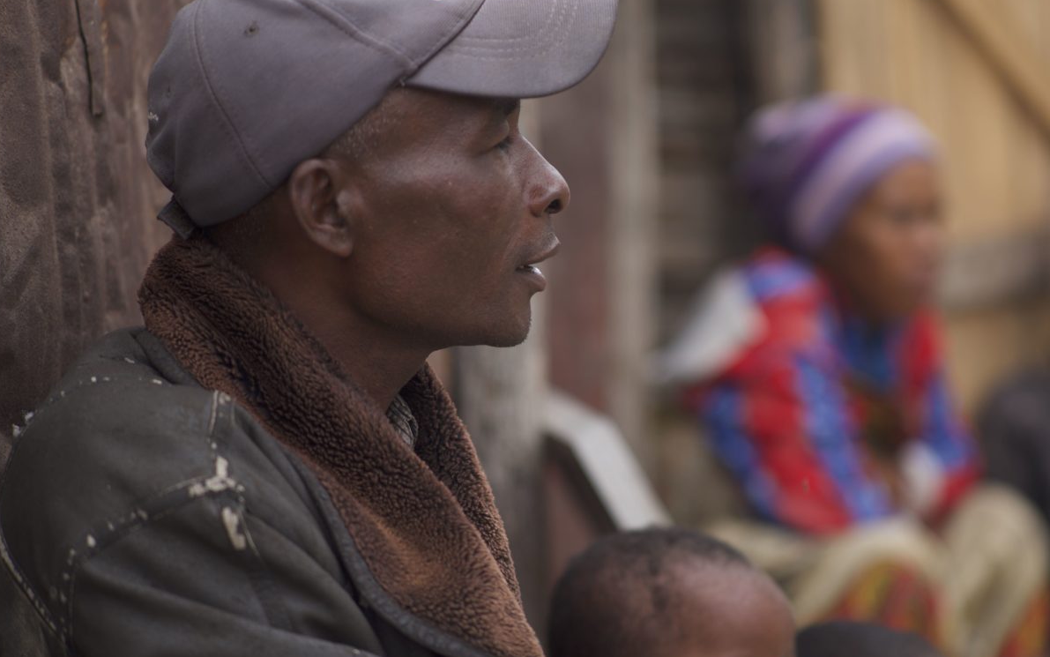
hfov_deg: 15.1
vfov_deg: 9.5
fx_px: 3950
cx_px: 613
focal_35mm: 138
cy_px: 303
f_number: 2.5
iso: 160
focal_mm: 105
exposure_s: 1/320
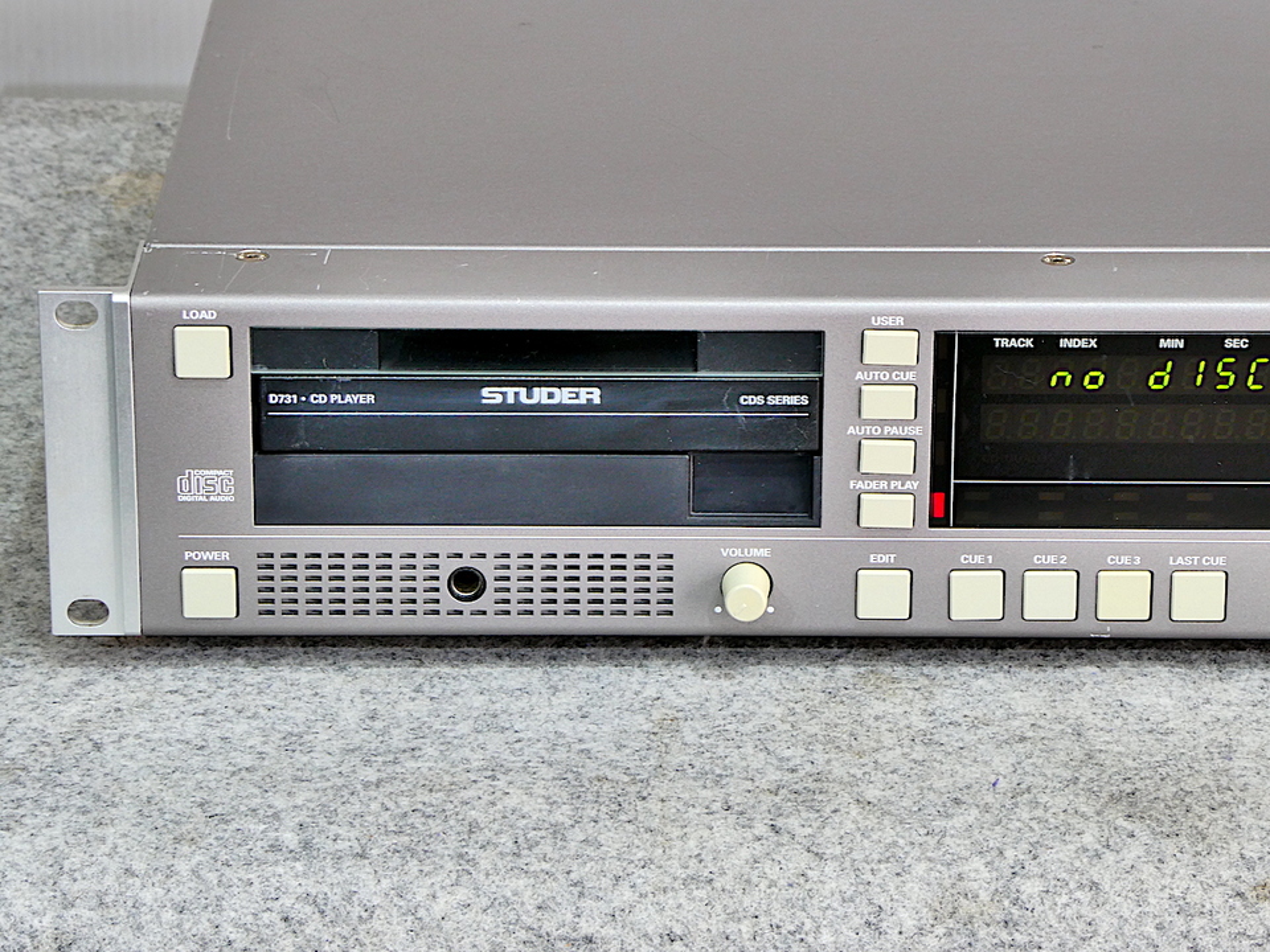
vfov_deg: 11.0
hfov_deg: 14.6
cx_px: 635
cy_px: 476
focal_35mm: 135
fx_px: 4953
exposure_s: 1/4
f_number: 6.3
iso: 320
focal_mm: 24.2
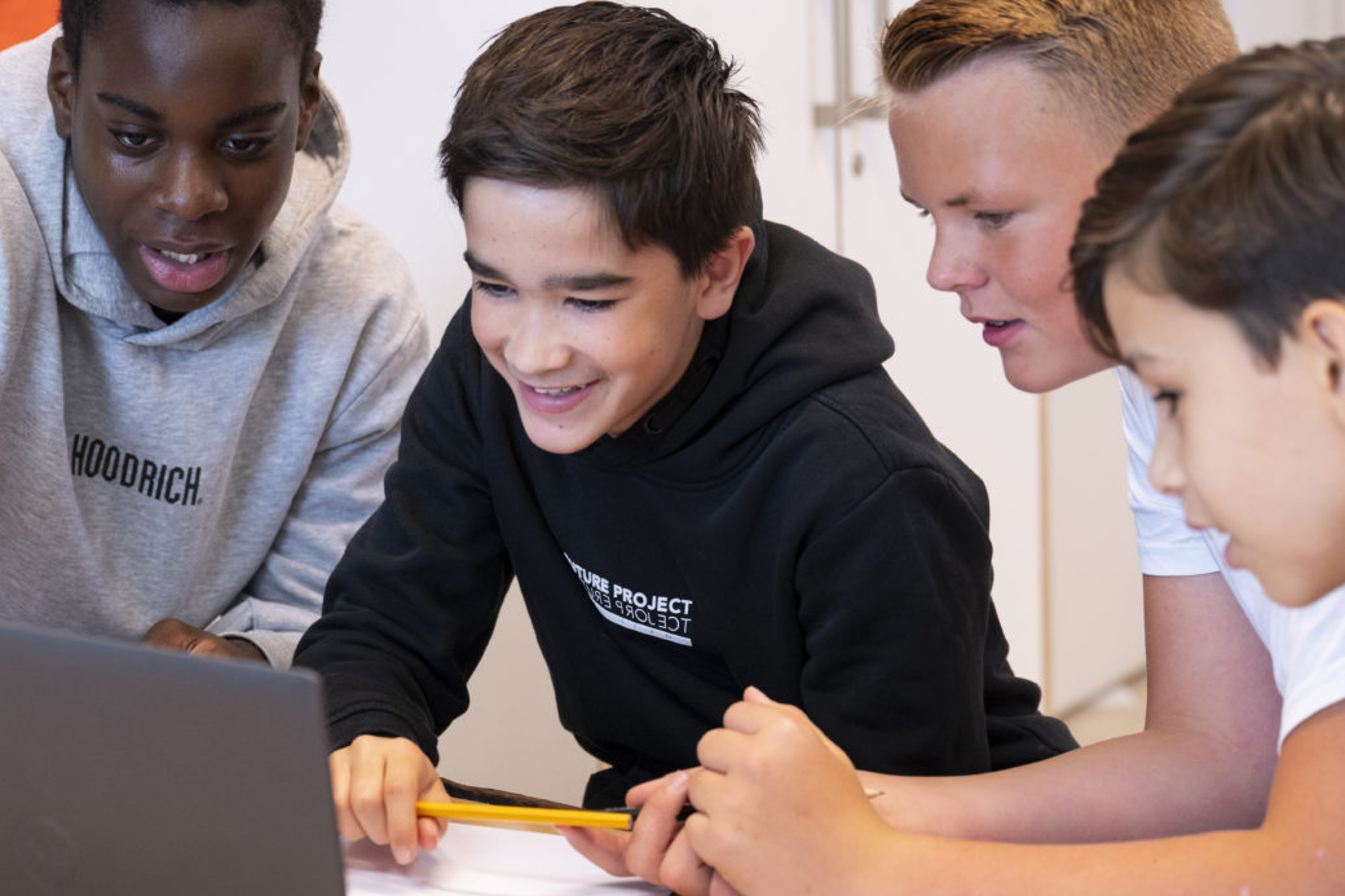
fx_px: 3586
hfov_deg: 21.2
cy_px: 374
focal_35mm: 96
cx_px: 632
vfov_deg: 14.2
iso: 1000
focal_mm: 65
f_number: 3.5
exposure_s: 1/125
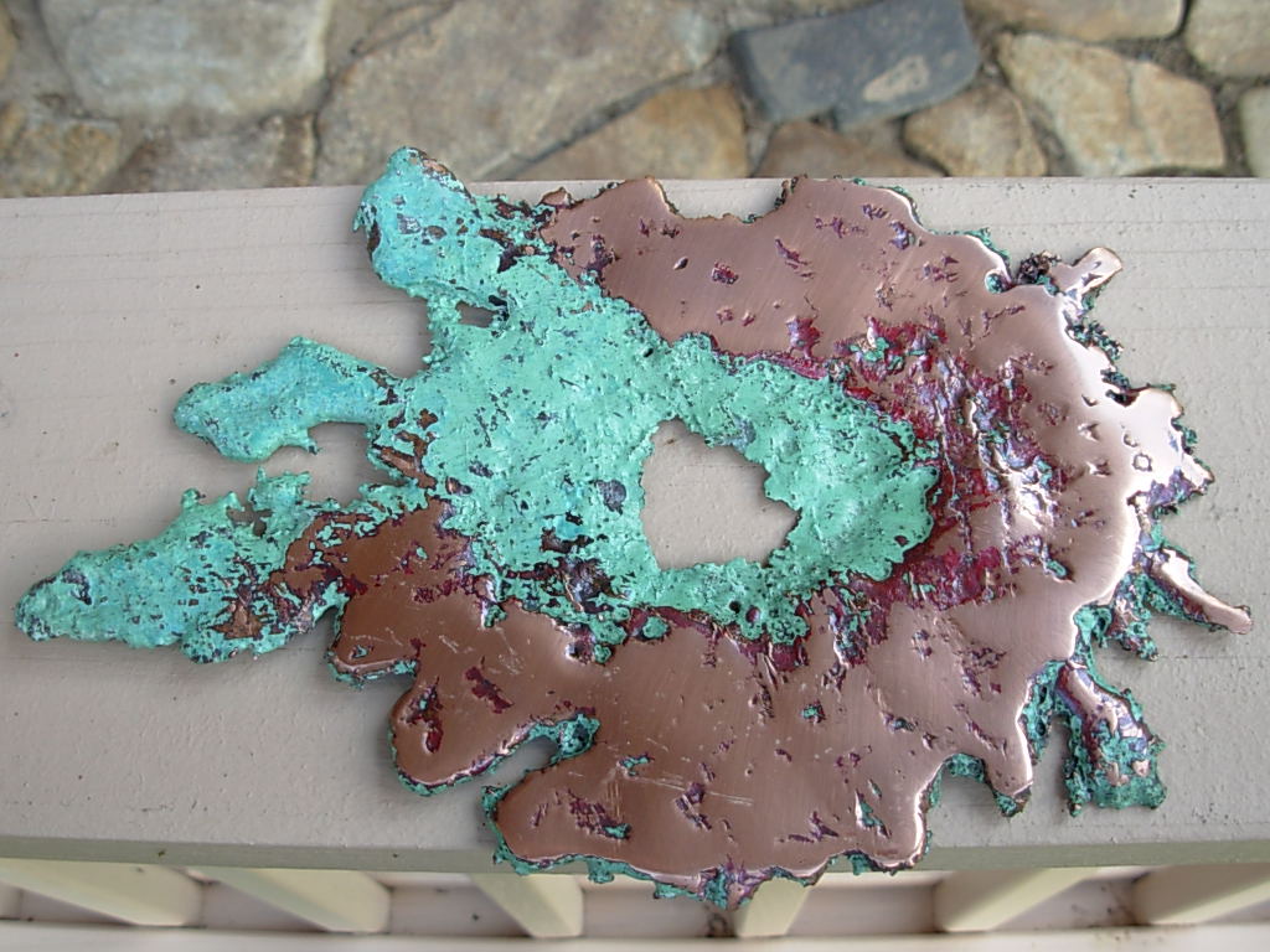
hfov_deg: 49.0
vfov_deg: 37.7
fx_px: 1394
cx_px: 635
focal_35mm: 38
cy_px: 476
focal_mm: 6.3
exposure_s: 1/157
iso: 50
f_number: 2.9
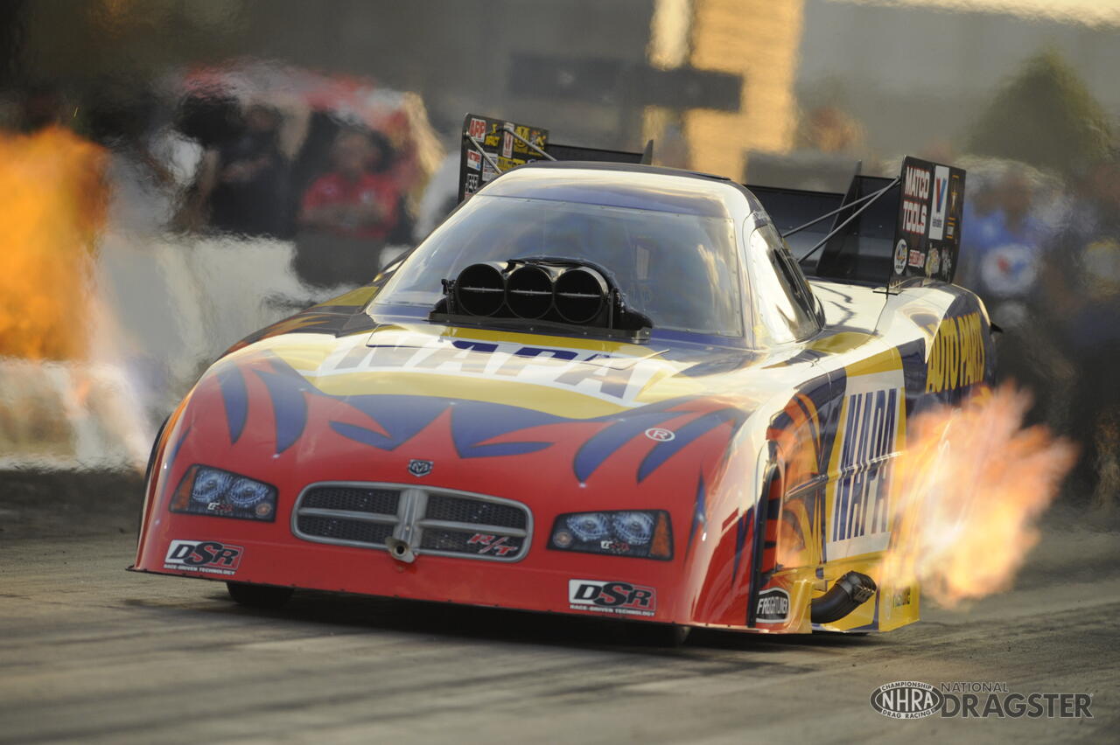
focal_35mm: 420
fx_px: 13059
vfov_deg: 3.3
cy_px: 372
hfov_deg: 4.9
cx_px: 560
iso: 1600
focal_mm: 420
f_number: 4.5
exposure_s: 1/2500
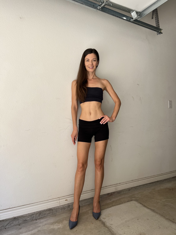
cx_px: 88
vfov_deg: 67.3
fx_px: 176
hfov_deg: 53.1
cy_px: 118
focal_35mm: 26
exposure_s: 1/558
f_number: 1.5
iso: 50
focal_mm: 5.7
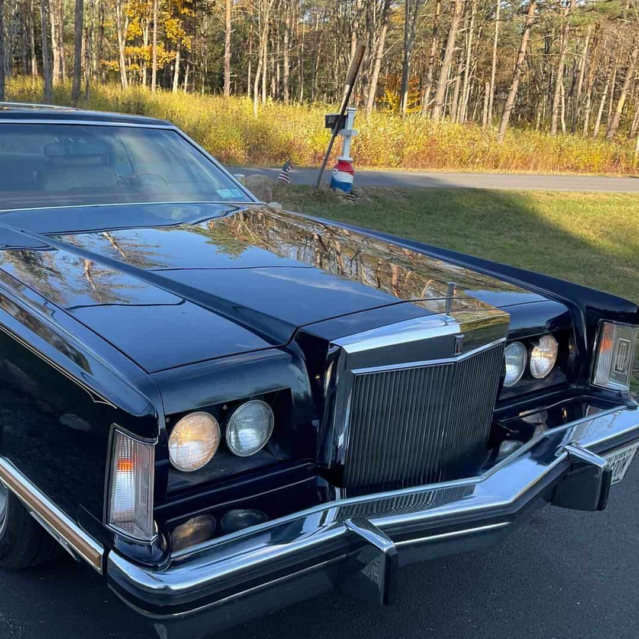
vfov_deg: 43.9
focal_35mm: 38
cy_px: 309
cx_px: 219
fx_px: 794
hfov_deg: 43.3
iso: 16
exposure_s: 1/281
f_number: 1.8
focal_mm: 3
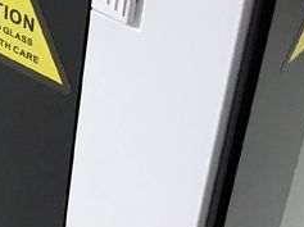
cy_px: 156
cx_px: -182
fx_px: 1245
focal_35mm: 142
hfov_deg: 13.0
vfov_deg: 10.4
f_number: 1.8
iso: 32
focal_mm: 3.99
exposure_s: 1/30
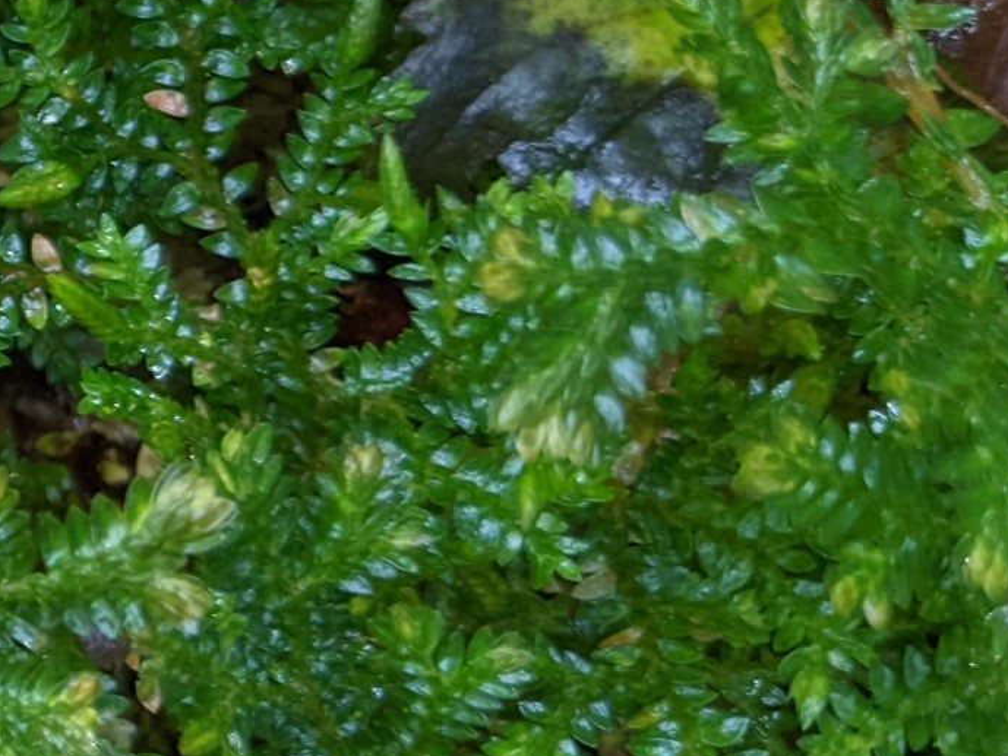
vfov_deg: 15.4
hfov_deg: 17.6
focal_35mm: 94
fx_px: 2738
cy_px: -48
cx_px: -705
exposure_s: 1/27.9
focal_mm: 4.38
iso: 49
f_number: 1.73
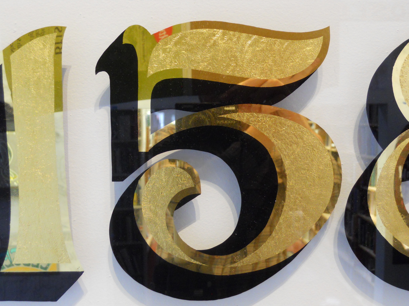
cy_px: 153
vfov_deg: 39.7
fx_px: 425
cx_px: 204
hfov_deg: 51.4
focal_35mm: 36
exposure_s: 1/30
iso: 400
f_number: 3
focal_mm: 6.4
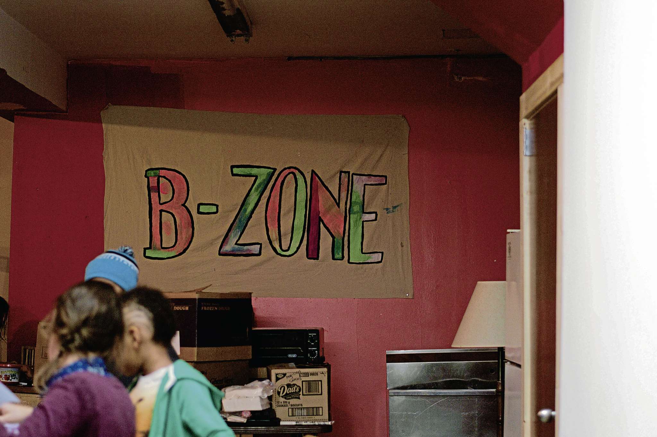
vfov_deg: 18.2
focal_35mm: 75
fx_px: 1368
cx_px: 328
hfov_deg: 27.0
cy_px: 218
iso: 400
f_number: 1.8
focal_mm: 50
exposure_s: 1/160
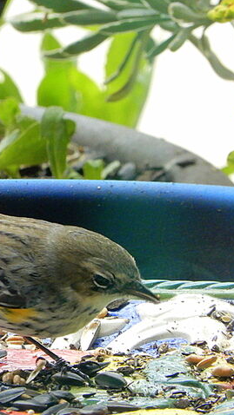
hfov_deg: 1.2
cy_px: 208
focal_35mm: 1051
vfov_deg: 2.1
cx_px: -35
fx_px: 11589
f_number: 8
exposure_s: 1/100
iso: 400
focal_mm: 128
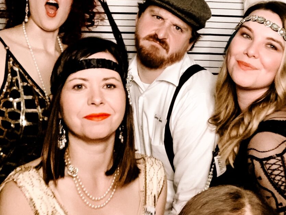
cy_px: 82
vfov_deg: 24.8
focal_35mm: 59
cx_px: 175
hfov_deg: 32.6
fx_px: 488
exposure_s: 1/40
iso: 400
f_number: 2.2
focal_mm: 2.87
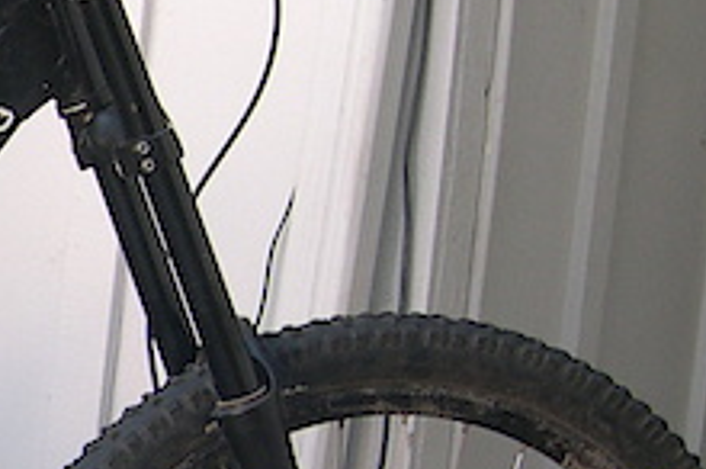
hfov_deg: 13.1
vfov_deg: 9.4
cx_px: -517
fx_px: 2820
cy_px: 450
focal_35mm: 144
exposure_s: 1/98.2
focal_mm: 8
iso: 100
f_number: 2.8
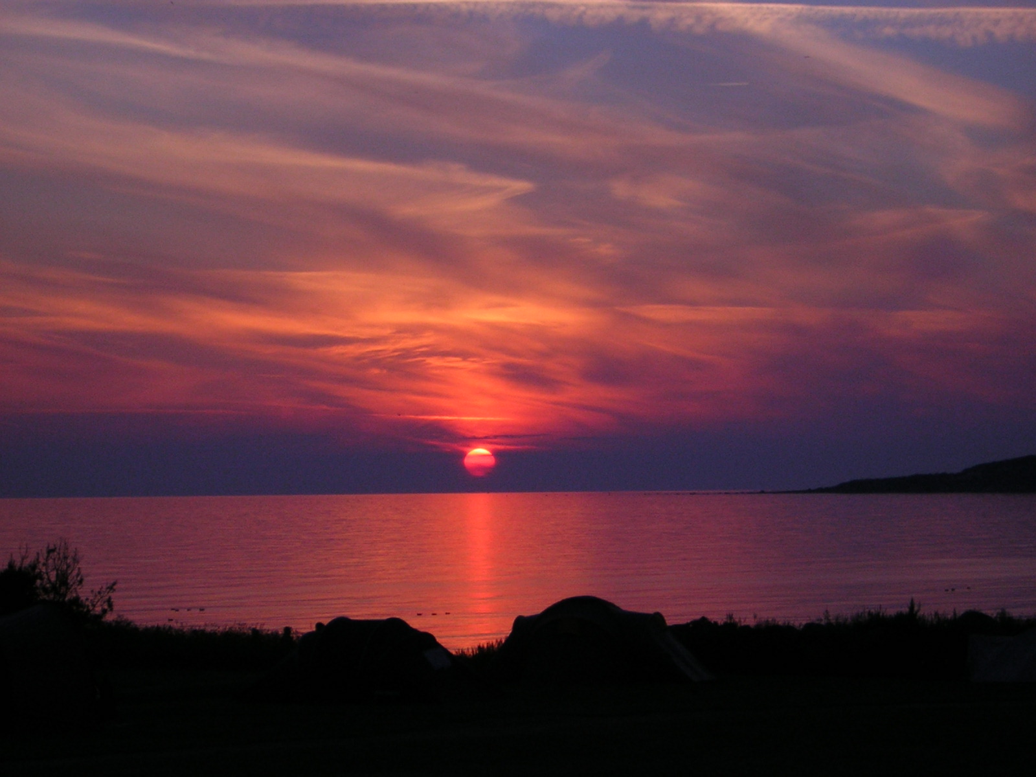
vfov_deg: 13.7
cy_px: 388
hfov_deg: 18.2
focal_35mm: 108
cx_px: 518
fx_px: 3232
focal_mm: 14.1
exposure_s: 1/250
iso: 50
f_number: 4.7
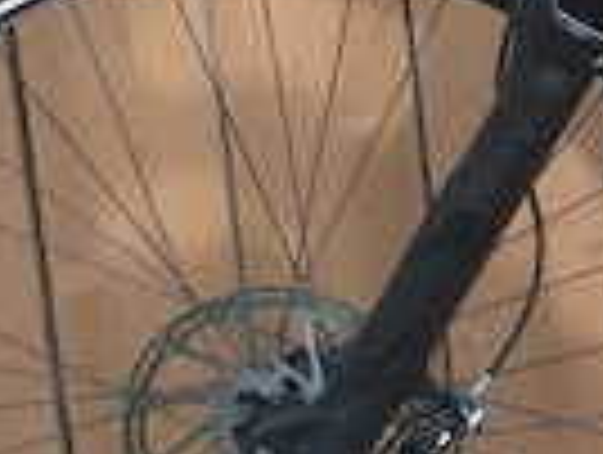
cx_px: 1318
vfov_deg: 8.6
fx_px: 3019
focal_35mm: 173
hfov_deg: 10.3
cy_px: 63
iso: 32
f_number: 2.2
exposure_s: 1/120
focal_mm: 4.15
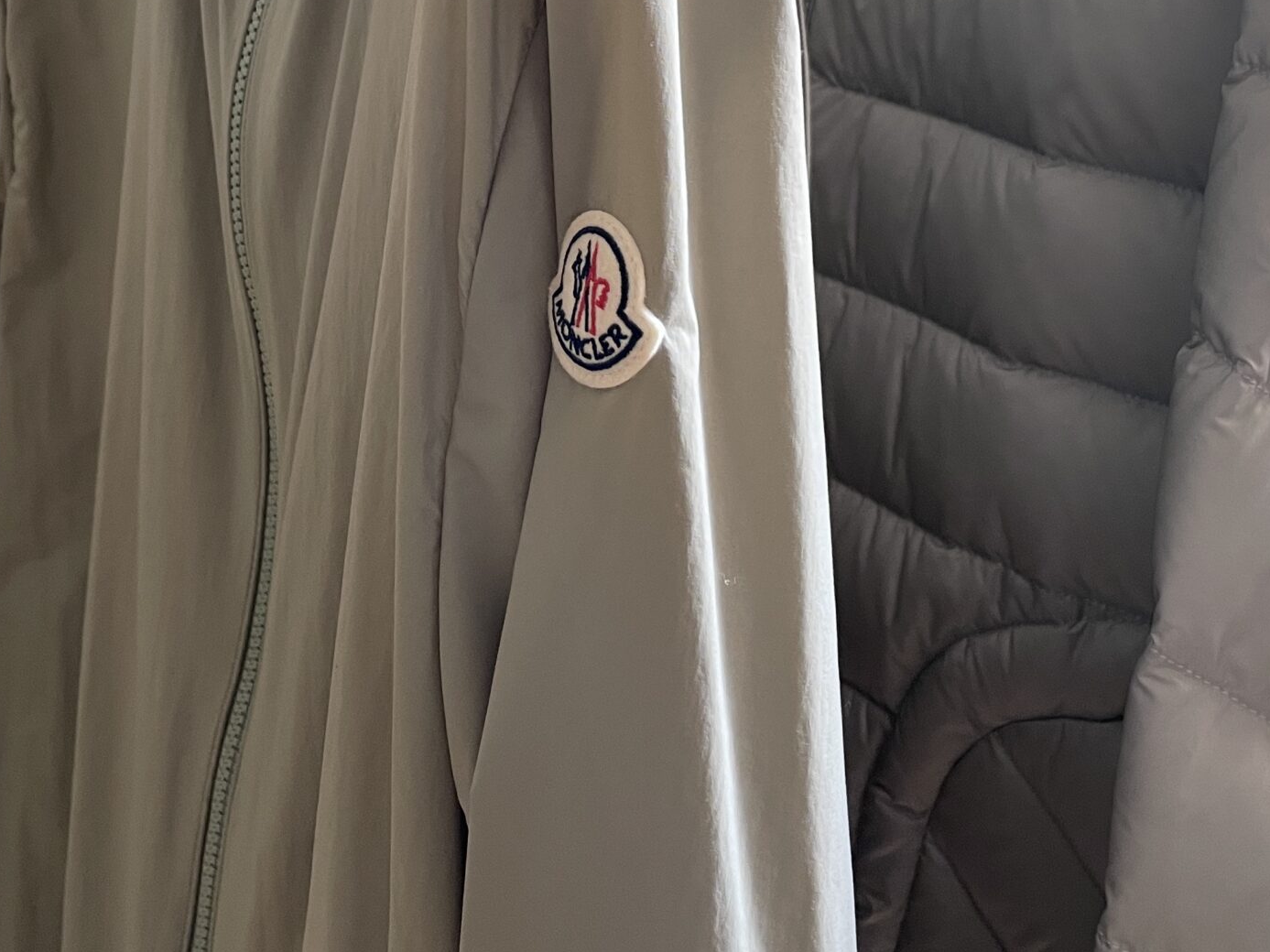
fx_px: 1761
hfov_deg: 39.6
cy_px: 135
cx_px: 548
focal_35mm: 48
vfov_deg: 29.3
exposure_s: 1/68
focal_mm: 4.2
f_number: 1.6
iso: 125
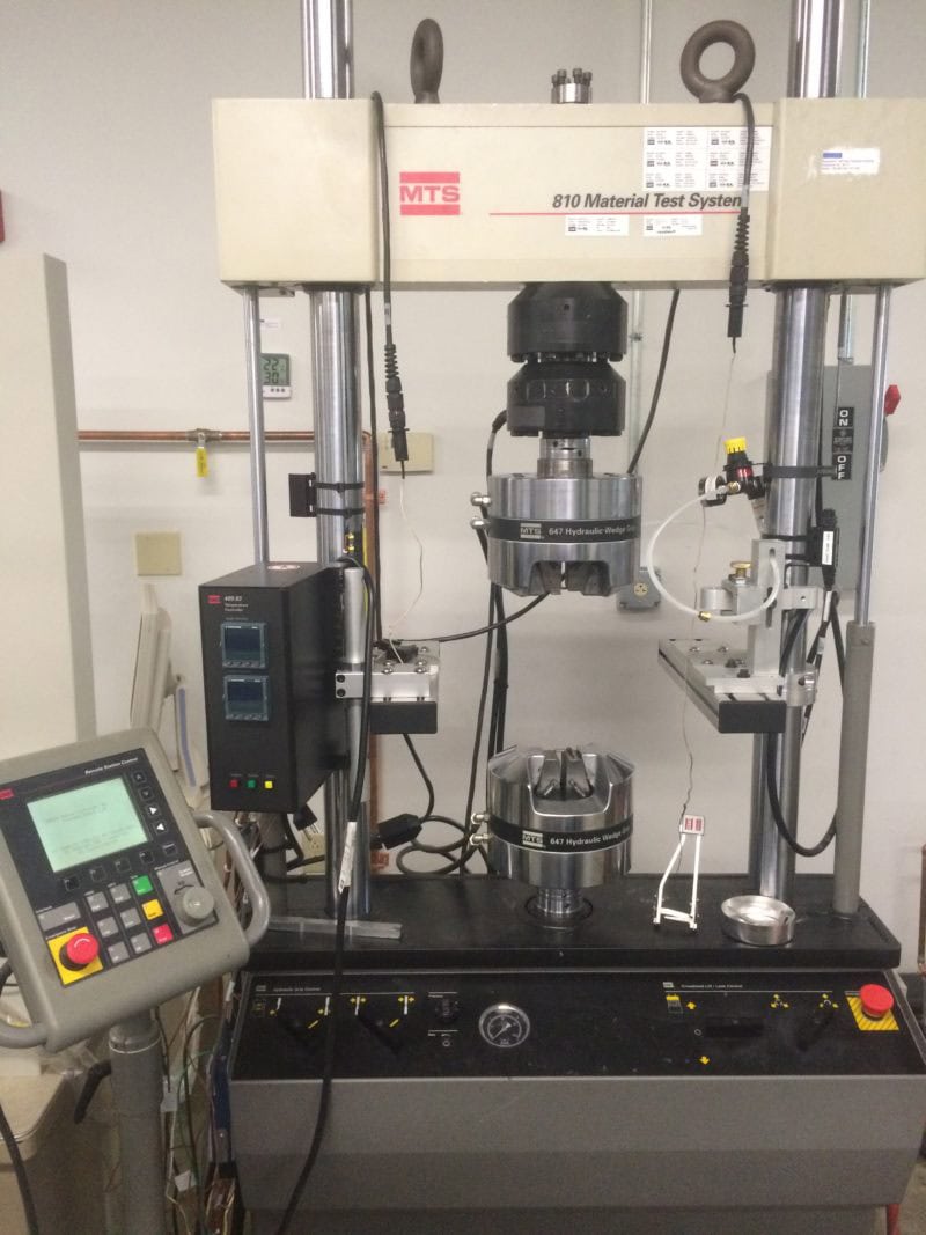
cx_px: 463
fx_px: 1035
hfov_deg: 48.2
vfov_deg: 61.7
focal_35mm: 29
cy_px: 618
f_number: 2.2
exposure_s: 1/30
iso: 250
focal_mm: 4.2
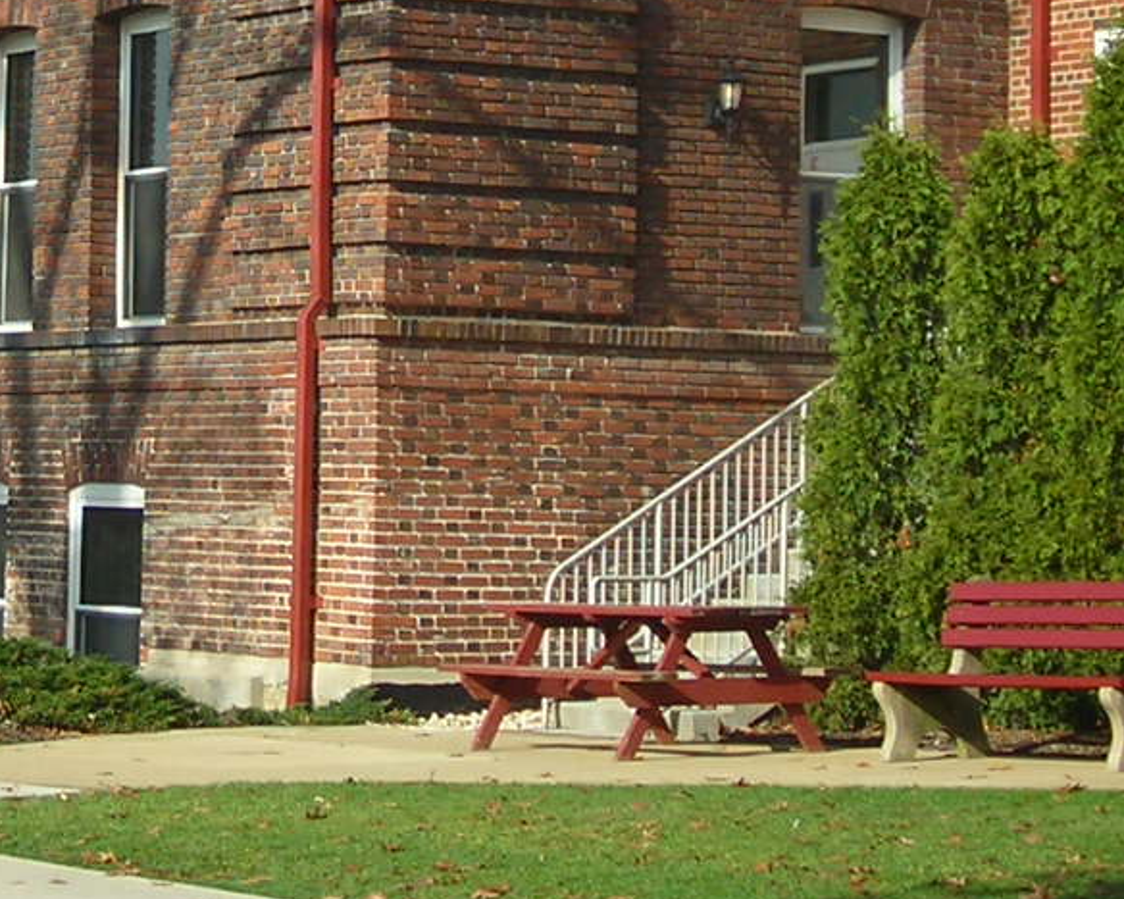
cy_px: -152
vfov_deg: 11.6
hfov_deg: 14.7
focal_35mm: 130
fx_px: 4324
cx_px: 110
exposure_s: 1/419
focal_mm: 6.3
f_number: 3.2
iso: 50
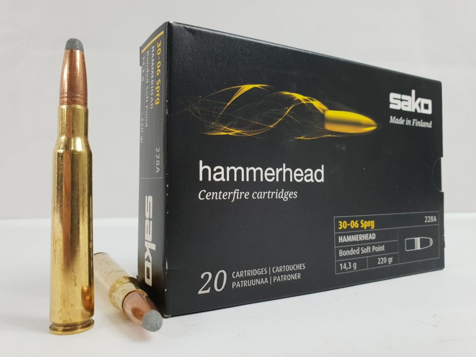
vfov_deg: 53.1
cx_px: 238
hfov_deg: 67.3
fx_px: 358
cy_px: 178
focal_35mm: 26
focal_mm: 4.3
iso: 100
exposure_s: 1/50
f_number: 2.4
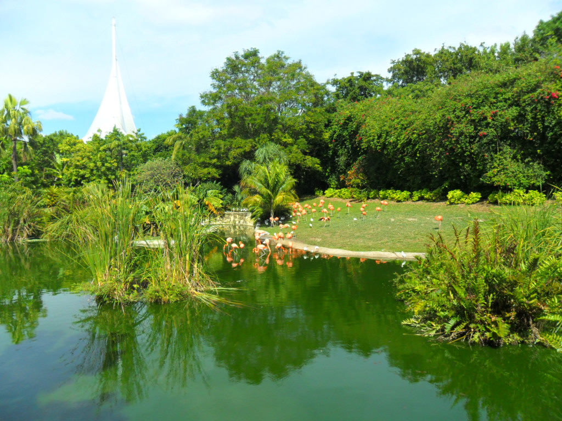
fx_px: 438
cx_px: 281
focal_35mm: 27
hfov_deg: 65.3
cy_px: 210
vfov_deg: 51.4
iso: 100
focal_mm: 4.9
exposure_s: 1/180
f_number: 8.9
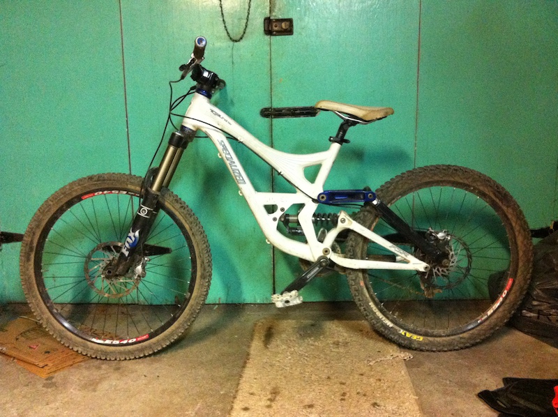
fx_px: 564
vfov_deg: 40.6
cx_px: 279
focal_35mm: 35
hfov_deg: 52.7
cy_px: 208
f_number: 2.8
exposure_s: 1/15
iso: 800
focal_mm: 3.85
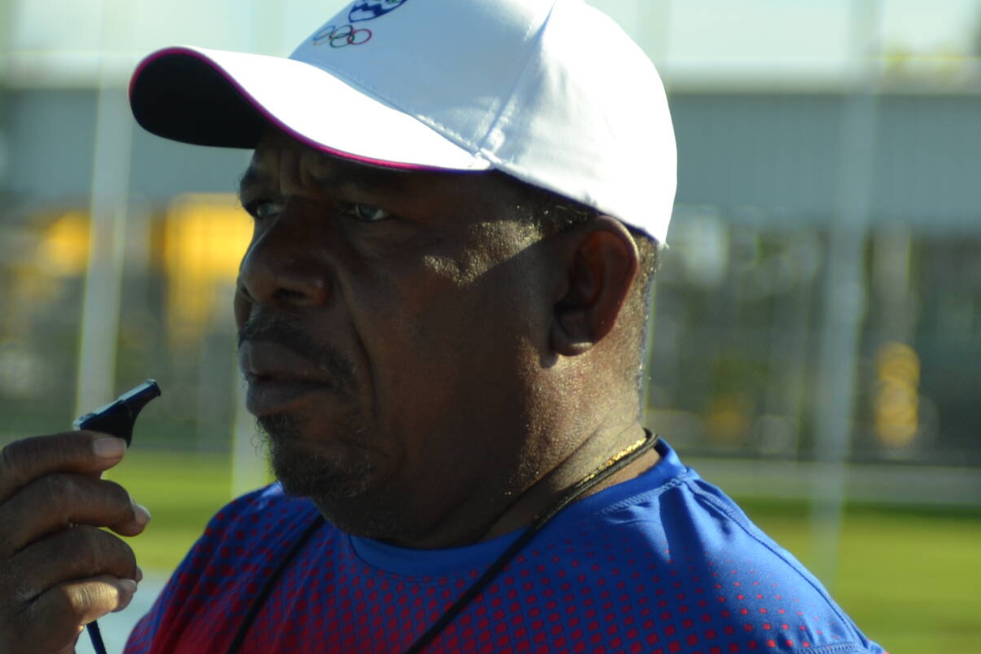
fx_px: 6048
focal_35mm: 222
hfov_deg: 9.3
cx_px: 377
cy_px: 375
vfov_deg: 6.2
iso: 100
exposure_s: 1/1250
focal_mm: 70
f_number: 2.8
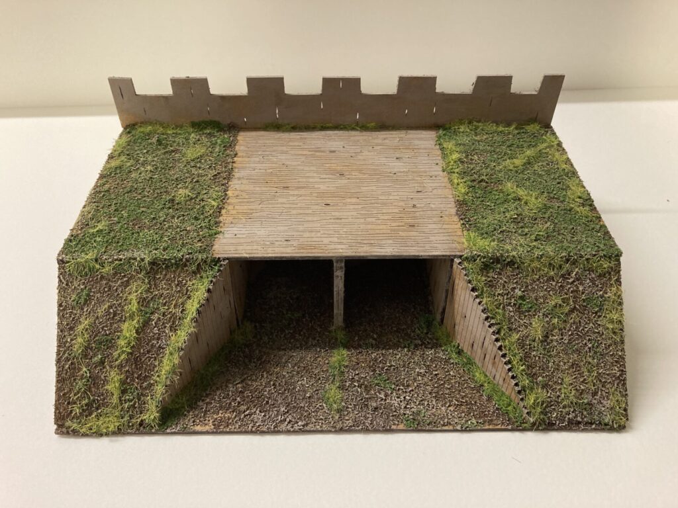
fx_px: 548
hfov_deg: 63.4
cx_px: 339
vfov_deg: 49.7
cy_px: 254
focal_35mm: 28
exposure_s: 1/50
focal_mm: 3.99
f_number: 1.8
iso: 250
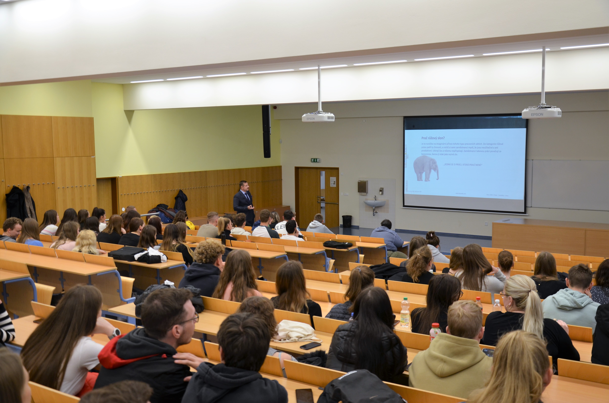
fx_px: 633
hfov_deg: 51.4
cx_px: 304
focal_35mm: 38
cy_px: 202
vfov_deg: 35.3
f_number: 4.5
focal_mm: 25
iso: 400
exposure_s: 1/80
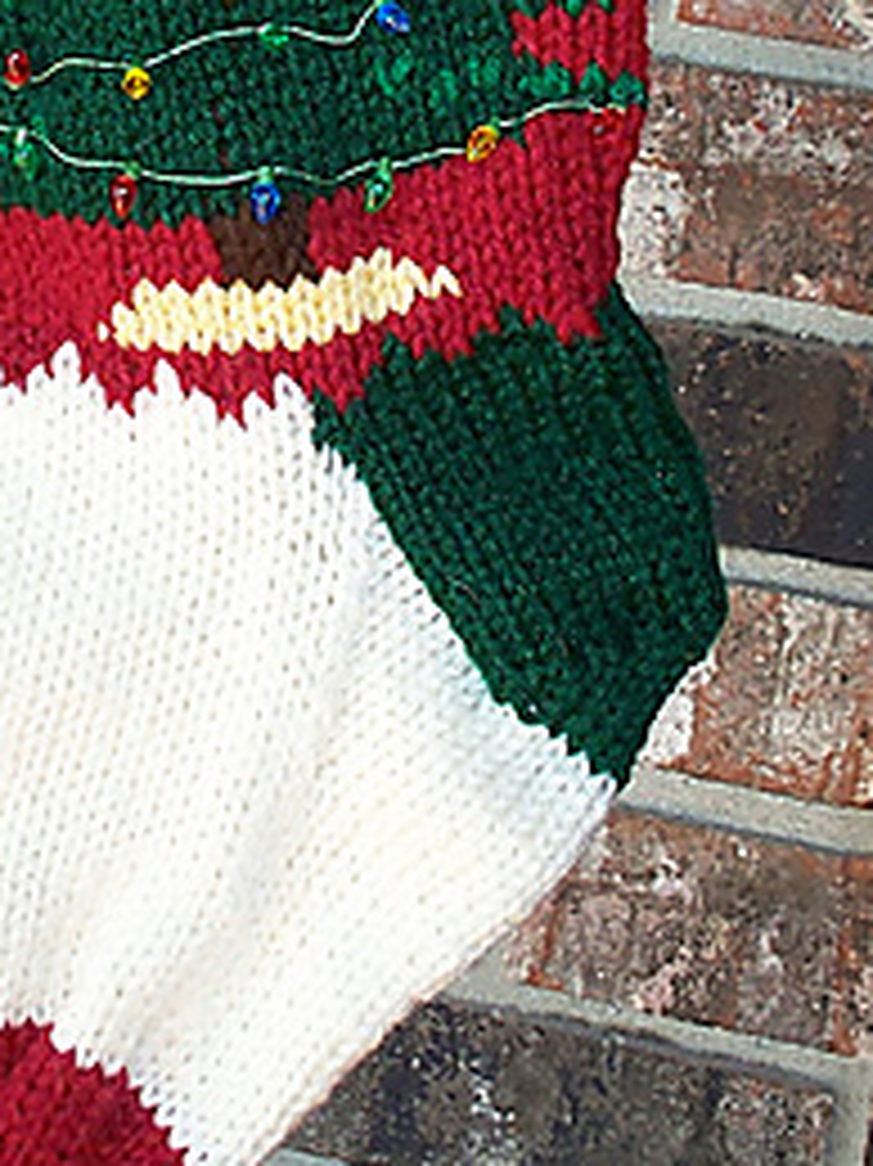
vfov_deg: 21.2
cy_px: -18
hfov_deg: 16.5
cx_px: 184
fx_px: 2995
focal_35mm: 89
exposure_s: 1/60
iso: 200
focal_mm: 7.54
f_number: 2.8
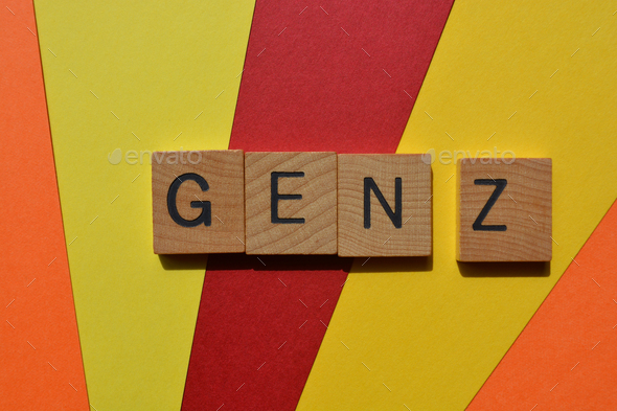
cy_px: 206
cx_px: 308
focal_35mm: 45
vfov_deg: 29.8
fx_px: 771
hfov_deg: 43.6
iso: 100
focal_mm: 30
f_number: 8
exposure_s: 1/250
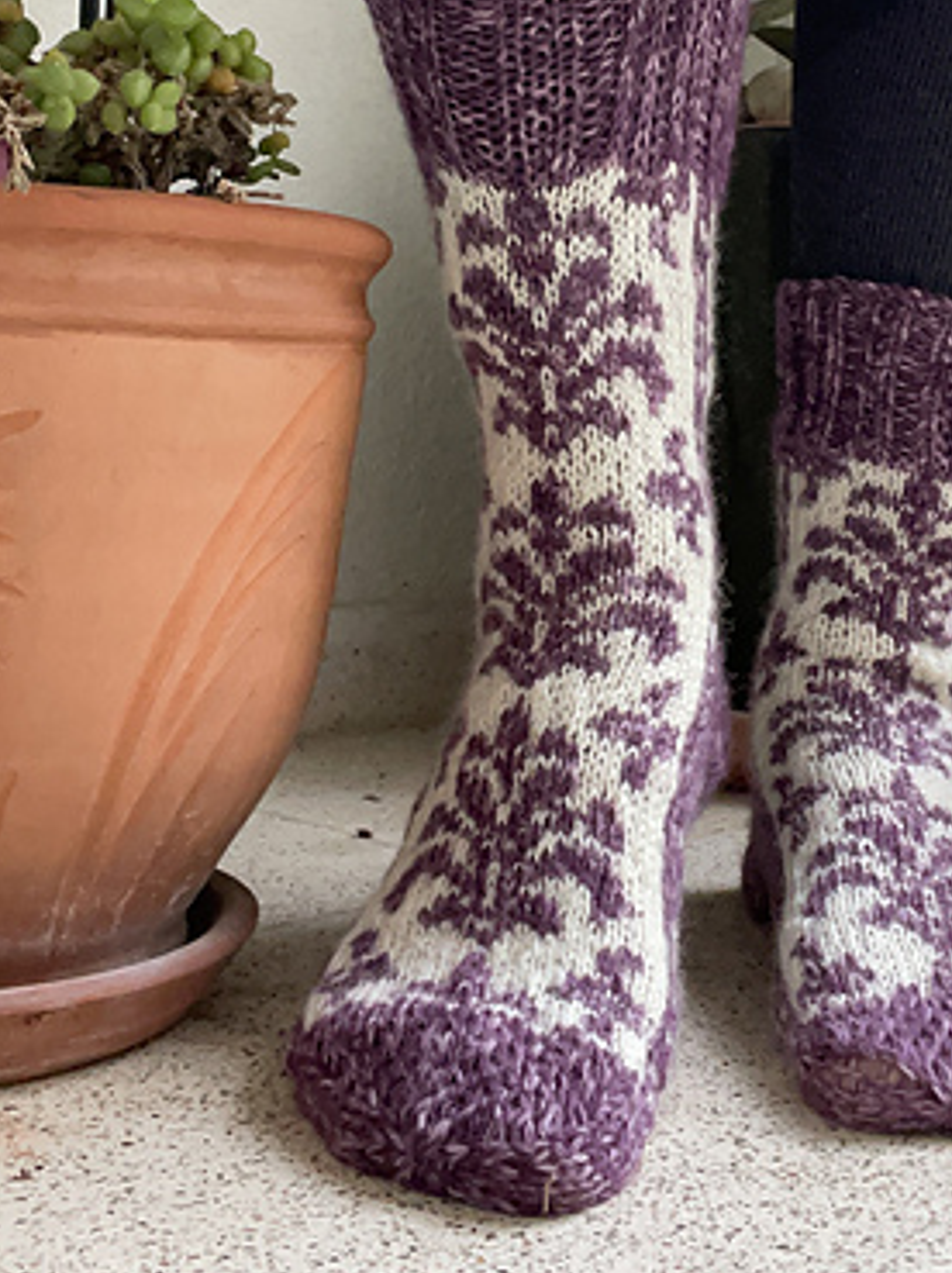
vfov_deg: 36.0
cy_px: 314
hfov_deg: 27.8
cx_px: 645
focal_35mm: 52
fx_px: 1910
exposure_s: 1/40
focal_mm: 2.71
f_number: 2.2
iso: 400
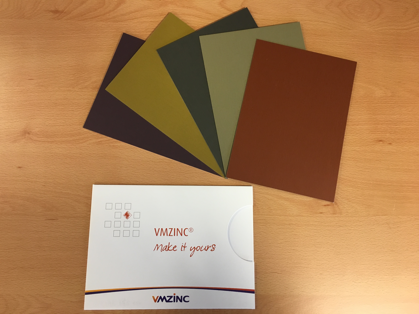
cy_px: 157
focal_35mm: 29
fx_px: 351
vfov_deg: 48.2
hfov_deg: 61.7
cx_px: 210
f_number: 2.2
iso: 125
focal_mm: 4.15
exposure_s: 1/33
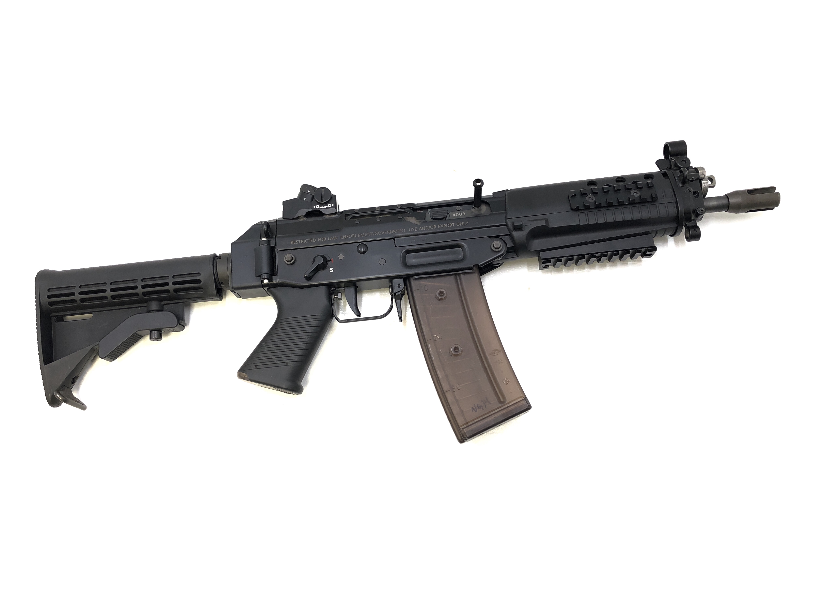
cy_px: 306
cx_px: 408
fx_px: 661
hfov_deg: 63.4
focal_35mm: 28
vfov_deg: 49.7
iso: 40
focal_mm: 3.99
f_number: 1.8
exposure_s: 1/30
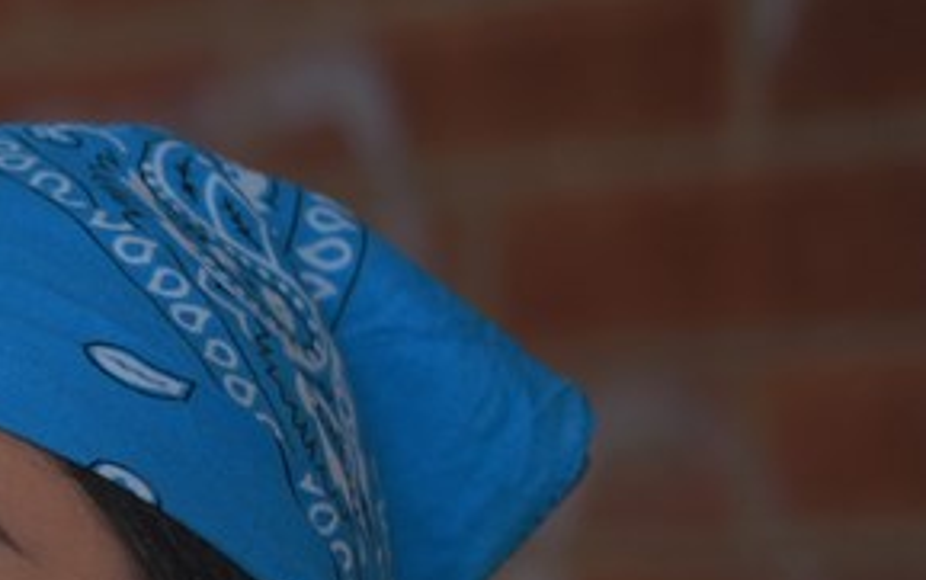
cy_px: 622
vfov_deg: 5.0
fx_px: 6692
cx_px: -1336
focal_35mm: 265
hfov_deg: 7.4
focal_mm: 50
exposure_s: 1/400
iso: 100
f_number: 2.2
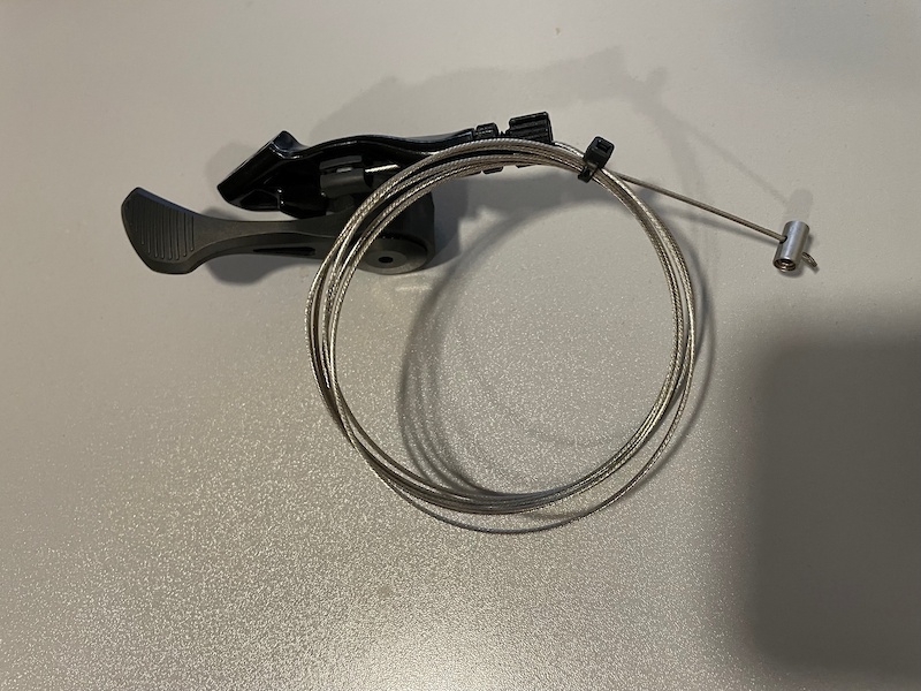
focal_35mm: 26
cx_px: 460
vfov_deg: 53.1
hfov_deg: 67.3
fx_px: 692
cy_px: 346
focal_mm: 4.2
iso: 400
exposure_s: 1/60
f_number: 1.6
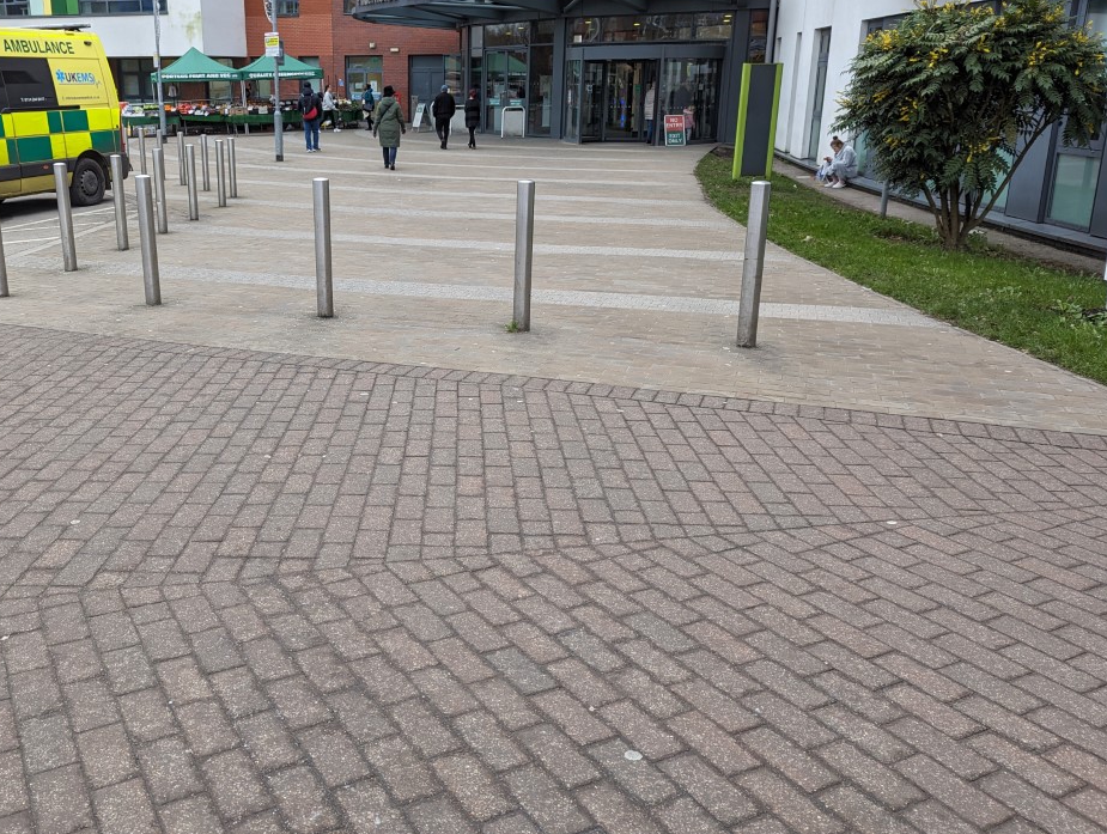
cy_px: 336
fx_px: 993
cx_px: 410
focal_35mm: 31
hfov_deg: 57.5
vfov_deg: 45.3
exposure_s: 1/145
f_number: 1.85
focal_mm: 6.81
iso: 96
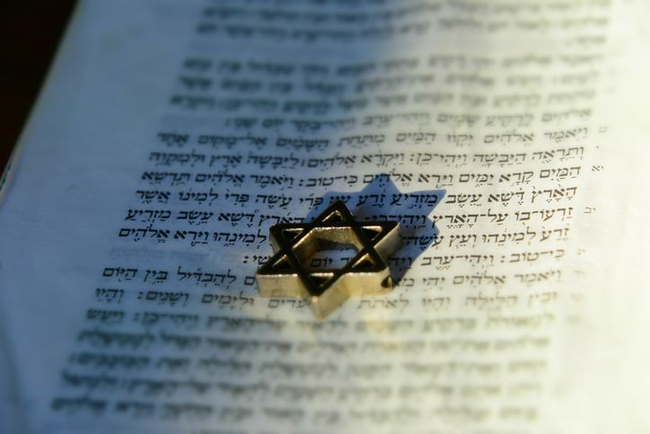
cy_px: 217
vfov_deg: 7.9
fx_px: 3142
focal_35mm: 174
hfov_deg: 11.8
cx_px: 325
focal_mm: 116
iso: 200
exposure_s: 1/60
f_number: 10
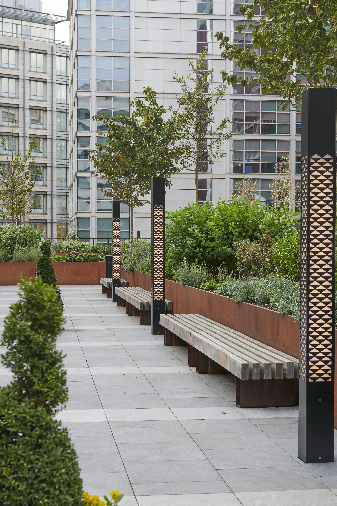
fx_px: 955
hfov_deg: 20.0
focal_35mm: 68
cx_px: 184
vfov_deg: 29.7
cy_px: 264
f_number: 11
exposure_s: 1/100
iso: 100
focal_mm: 60
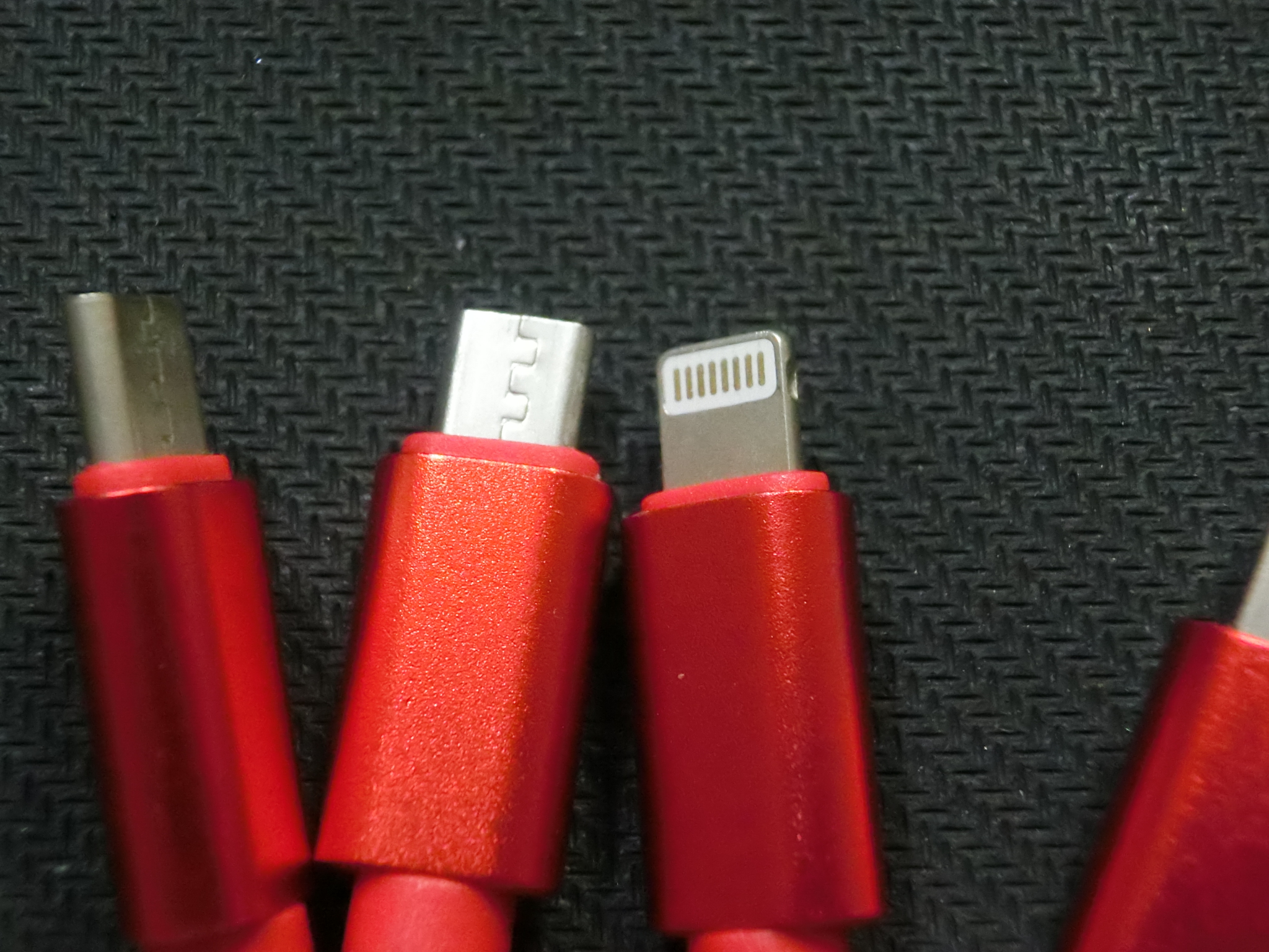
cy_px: 476
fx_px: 2310
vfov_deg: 23.3
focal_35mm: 63
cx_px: 634
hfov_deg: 30.7
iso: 3200
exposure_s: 1/50
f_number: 4.6
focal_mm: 11.17
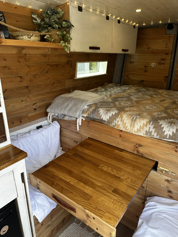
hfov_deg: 56.8
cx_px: 89
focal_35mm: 24
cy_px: 118
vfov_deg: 71.6
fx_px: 165
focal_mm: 6.86
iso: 80
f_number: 1.78
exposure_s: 1/121
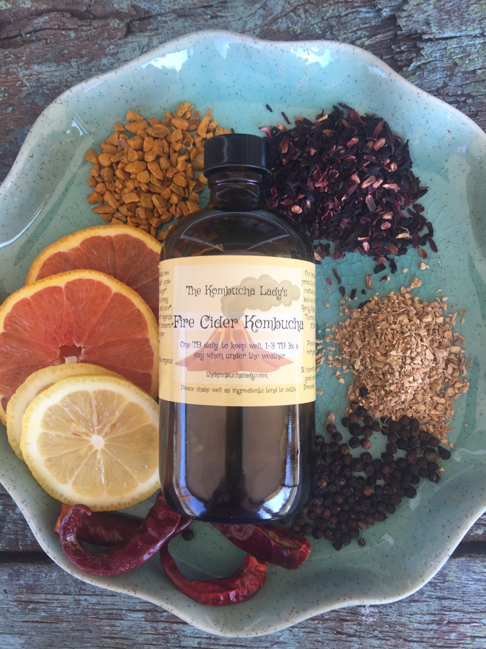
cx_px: 243
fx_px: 543
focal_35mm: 29
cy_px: 324
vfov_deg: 61.7
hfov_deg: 48.2
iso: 40
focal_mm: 4.15
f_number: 2.2
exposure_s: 1/120
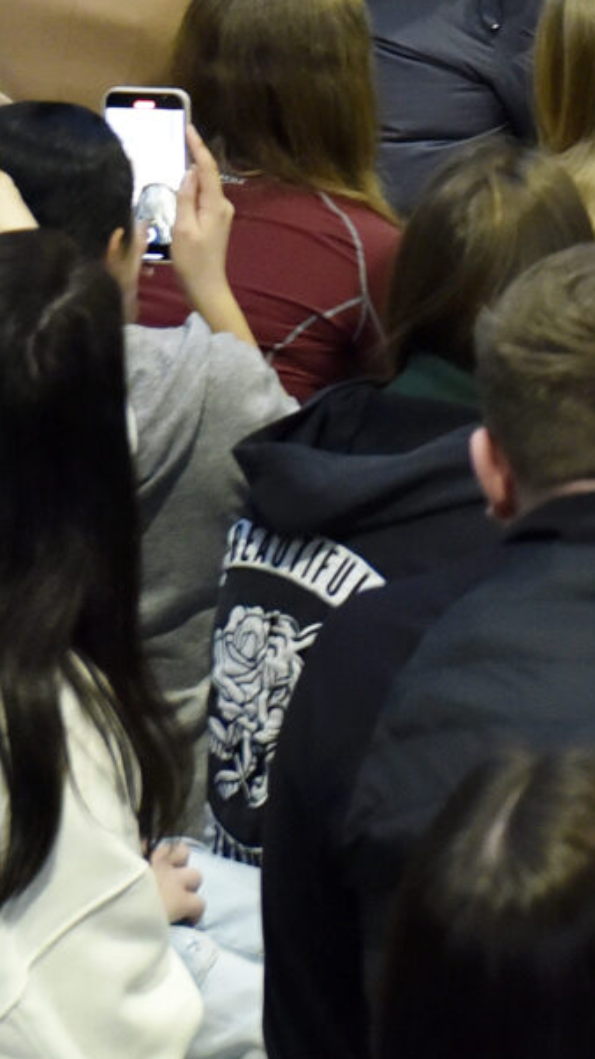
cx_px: 1322
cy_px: -403
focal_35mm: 259
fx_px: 7265
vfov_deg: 8.2
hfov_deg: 4.6
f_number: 3.5
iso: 1600
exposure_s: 1/160
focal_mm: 58
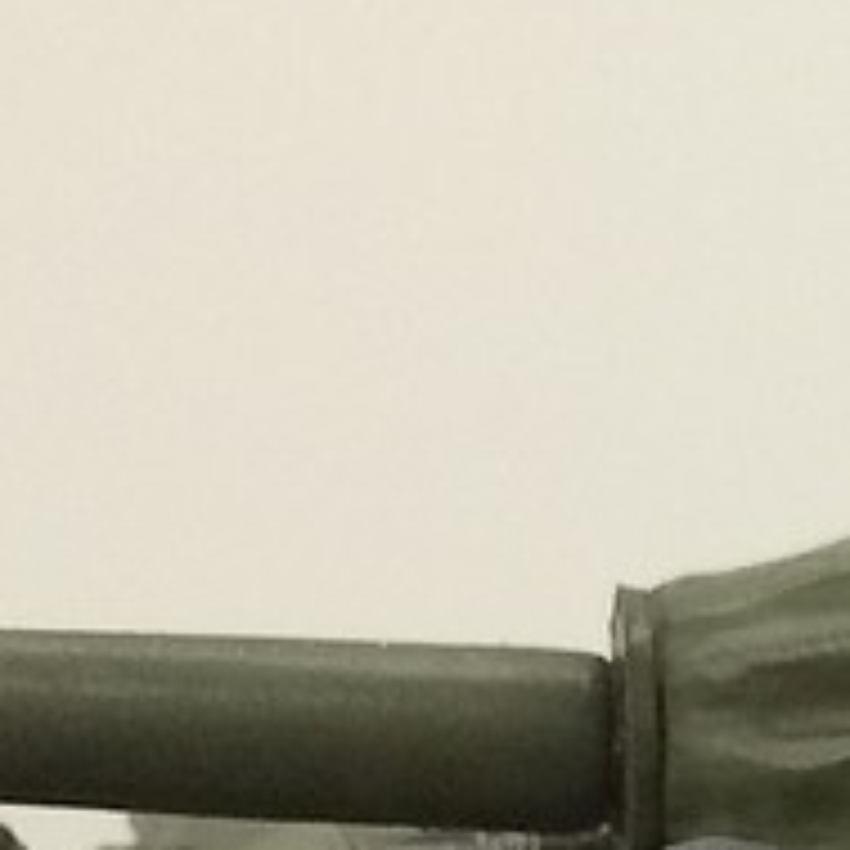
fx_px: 4834
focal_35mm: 174
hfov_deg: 9.2
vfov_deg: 9.8
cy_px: 1241
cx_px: 1898
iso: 125
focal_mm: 4.15
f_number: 2.2
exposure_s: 1/30
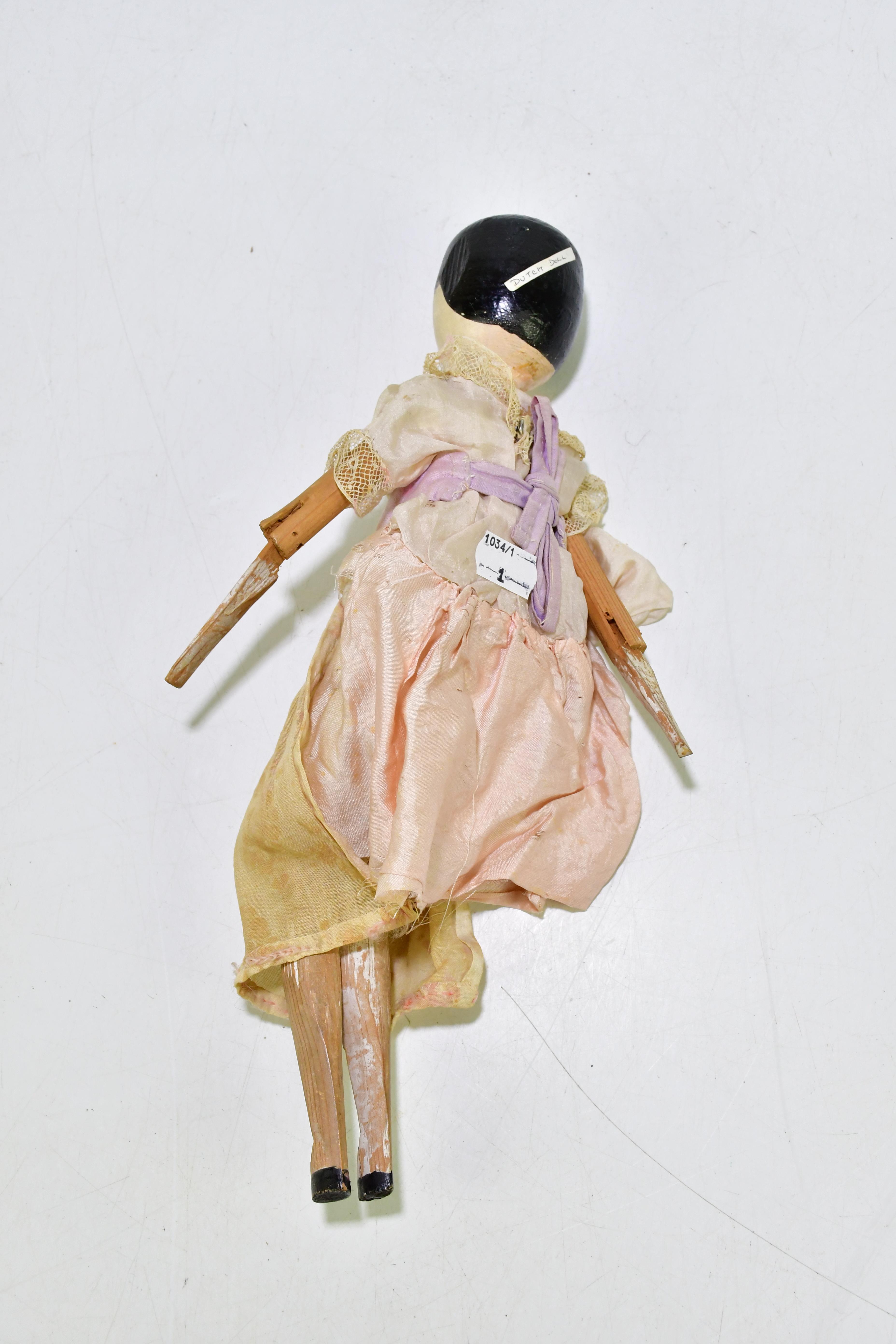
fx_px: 1493
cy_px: 672
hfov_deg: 33.4
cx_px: 448
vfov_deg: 48.5
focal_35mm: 40
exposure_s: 1/200
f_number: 9
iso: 1250
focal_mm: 27
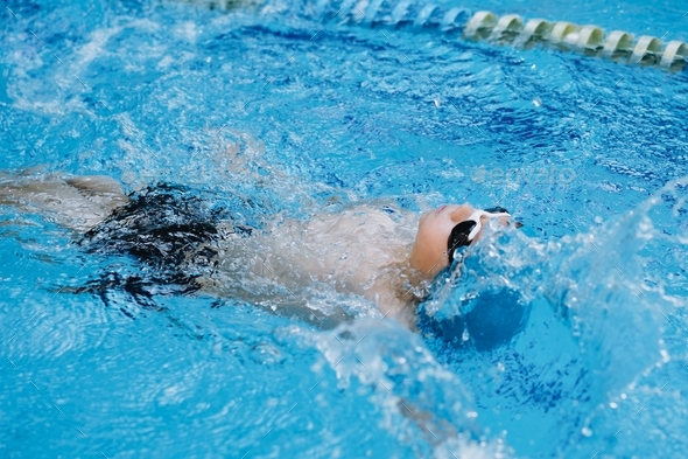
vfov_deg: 16.6
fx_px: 1567
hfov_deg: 24.8
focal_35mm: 82
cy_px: 230
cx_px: 344
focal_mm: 55
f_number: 2.5
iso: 125
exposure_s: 1/400
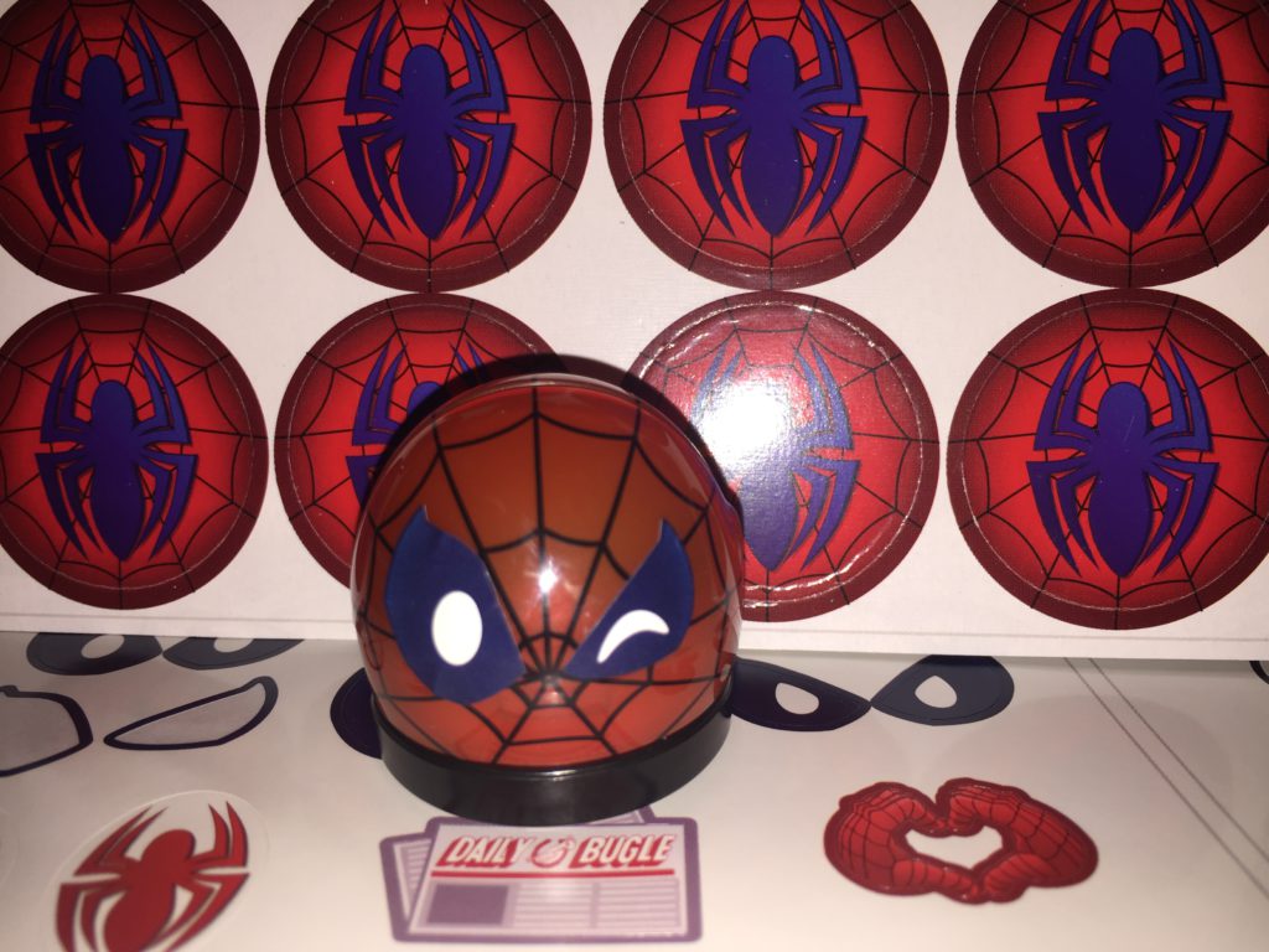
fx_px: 1063
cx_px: 634
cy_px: 476
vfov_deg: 48.2
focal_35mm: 29
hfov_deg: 61.7
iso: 32
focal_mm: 4.15
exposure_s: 1/321
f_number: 2.2
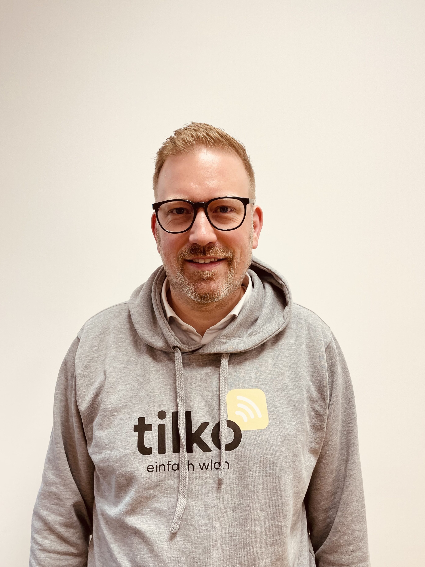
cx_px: 215
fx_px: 442
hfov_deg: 51.3
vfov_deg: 65.3
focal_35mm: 27
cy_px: 283
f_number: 1.6
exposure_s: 1/100
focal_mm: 4.2
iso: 80
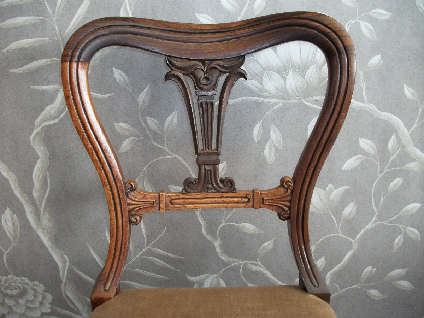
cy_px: 159
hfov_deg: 58.4
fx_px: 380
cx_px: 212
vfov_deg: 45.4
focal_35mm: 31
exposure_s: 1/40
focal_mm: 5.7
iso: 182
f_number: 2.9
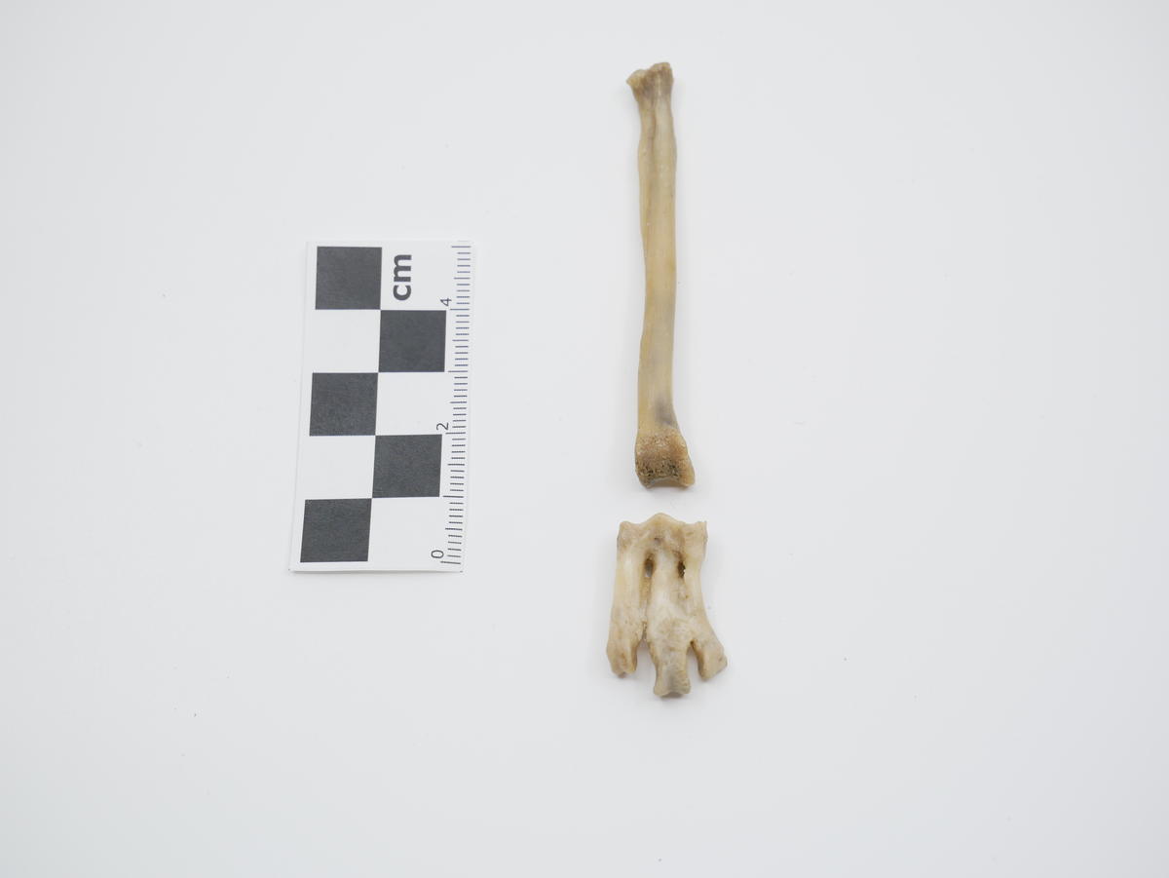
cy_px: 439
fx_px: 2027
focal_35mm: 60
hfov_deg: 32.2
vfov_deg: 24.4
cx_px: 584
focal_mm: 30
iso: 200
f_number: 7.1
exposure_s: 1/80
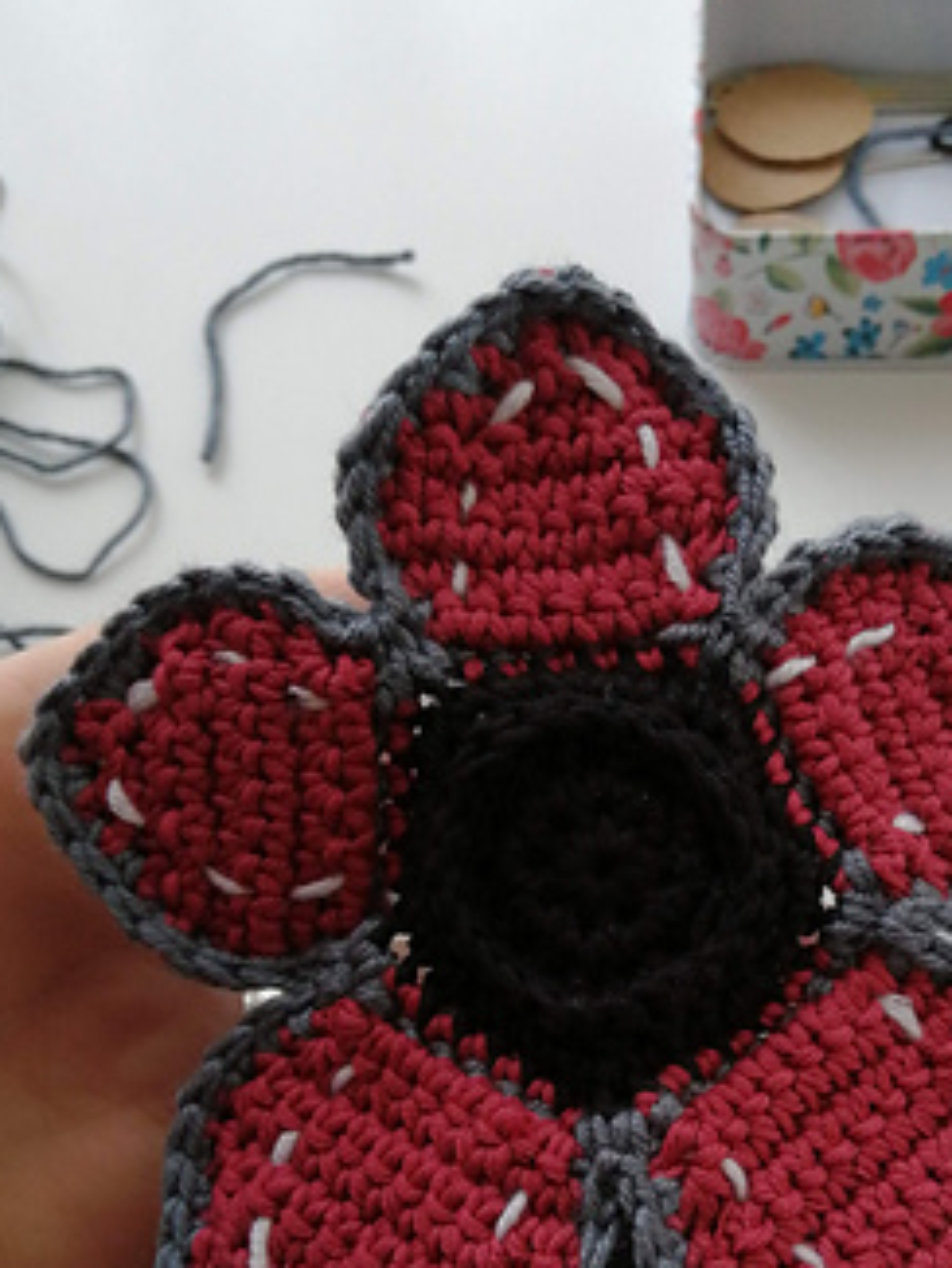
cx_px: 646
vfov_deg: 45.7
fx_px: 1466
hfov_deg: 35.6
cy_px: 893
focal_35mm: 40
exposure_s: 1/50
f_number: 1.8
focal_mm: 3.46
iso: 50
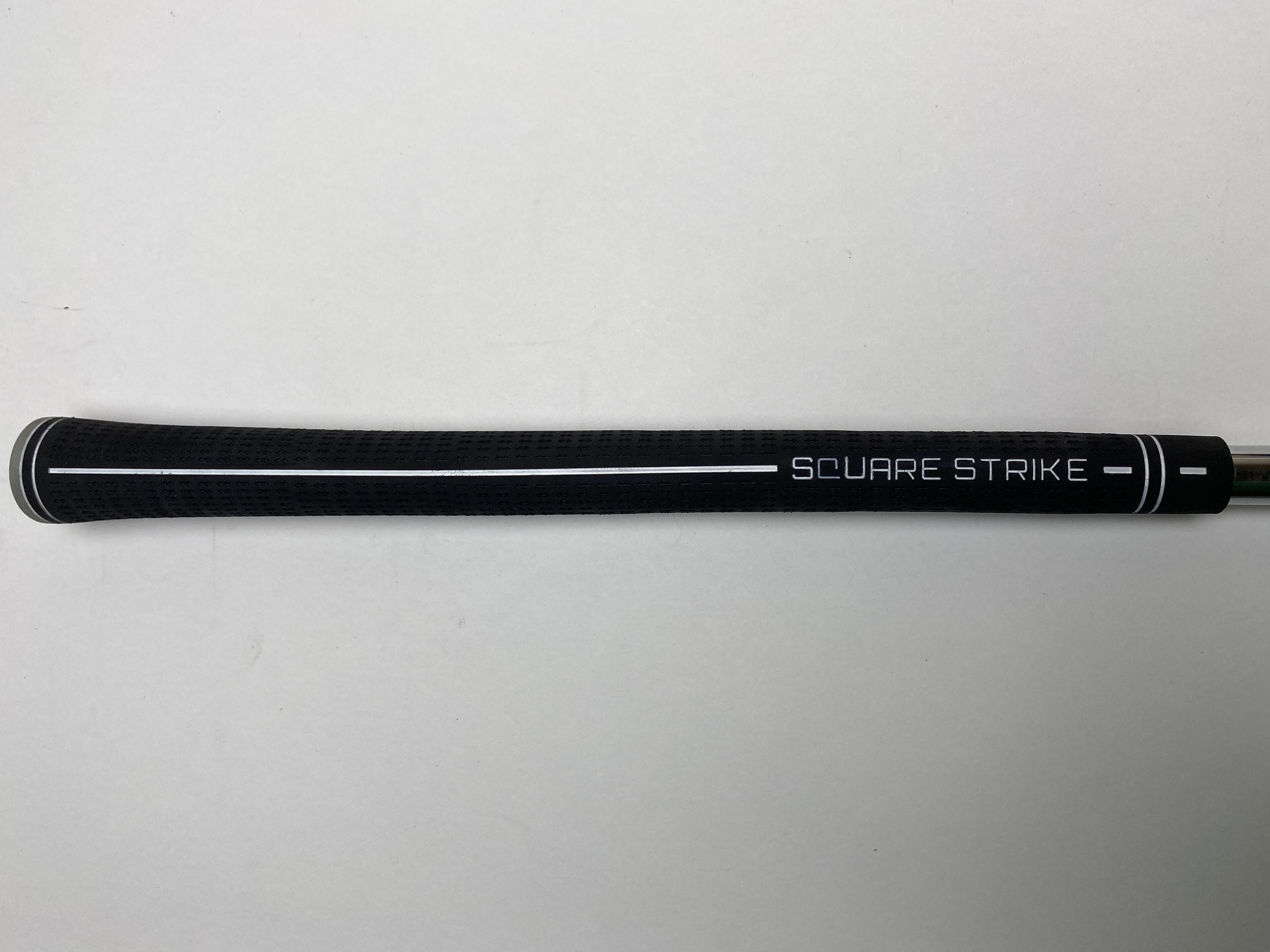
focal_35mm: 26
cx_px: 635
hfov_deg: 67.3
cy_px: 476
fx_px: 954
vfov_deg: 53.1
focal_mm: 4.25
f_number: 1.8
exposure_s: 1/460
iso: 32
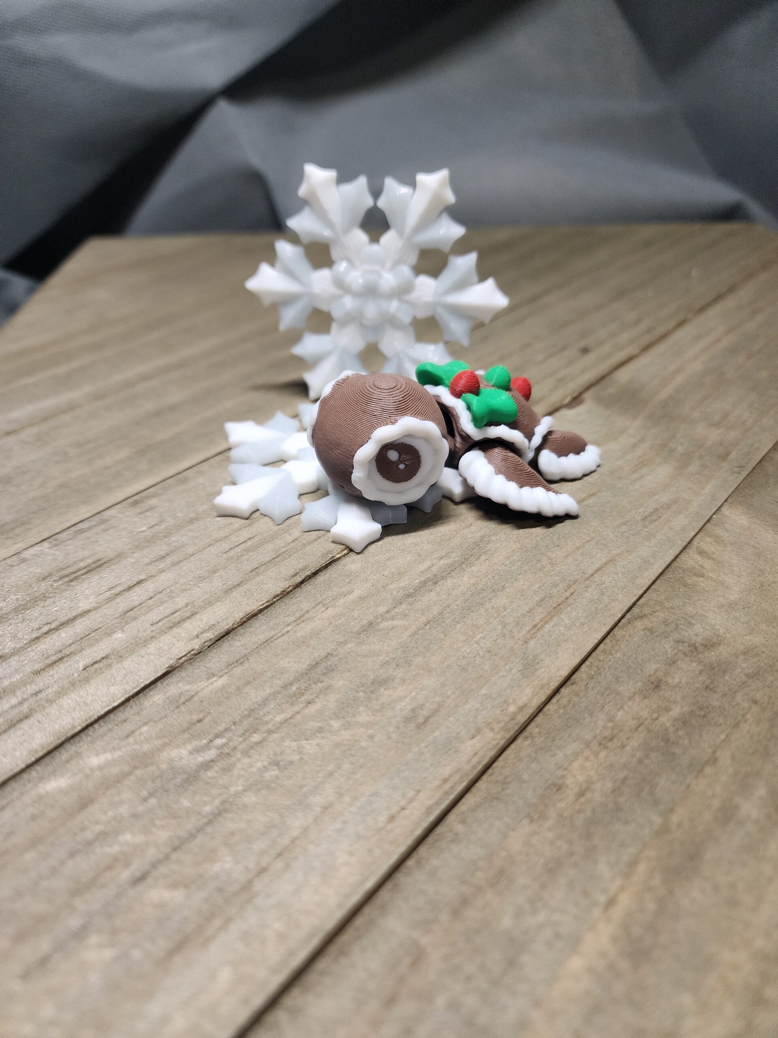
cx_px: 389
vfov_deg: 73.9
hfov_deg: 58.9
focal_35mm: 23
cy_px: 519
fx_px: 689
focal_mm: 6.4
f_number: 1.8
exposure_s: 1/120
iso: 500
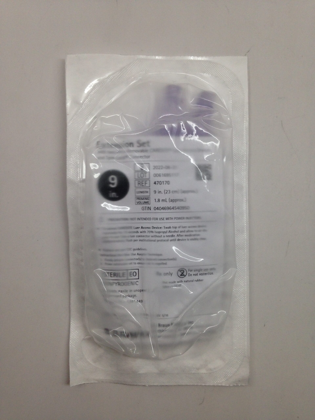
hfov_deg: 42.9
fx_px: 400
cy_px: 210
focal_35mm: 33
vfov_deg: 55.4
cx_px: 158
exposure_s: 1/120
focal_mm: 4.12
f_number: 2.4
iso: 80
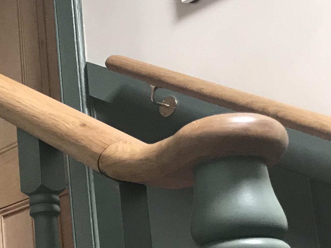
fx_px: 861
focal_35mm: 90
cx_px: -201
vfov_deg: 16.3
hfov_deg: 18.6
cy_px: 199
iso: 50
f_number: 1.8
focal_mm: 3.99
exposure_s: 1/17
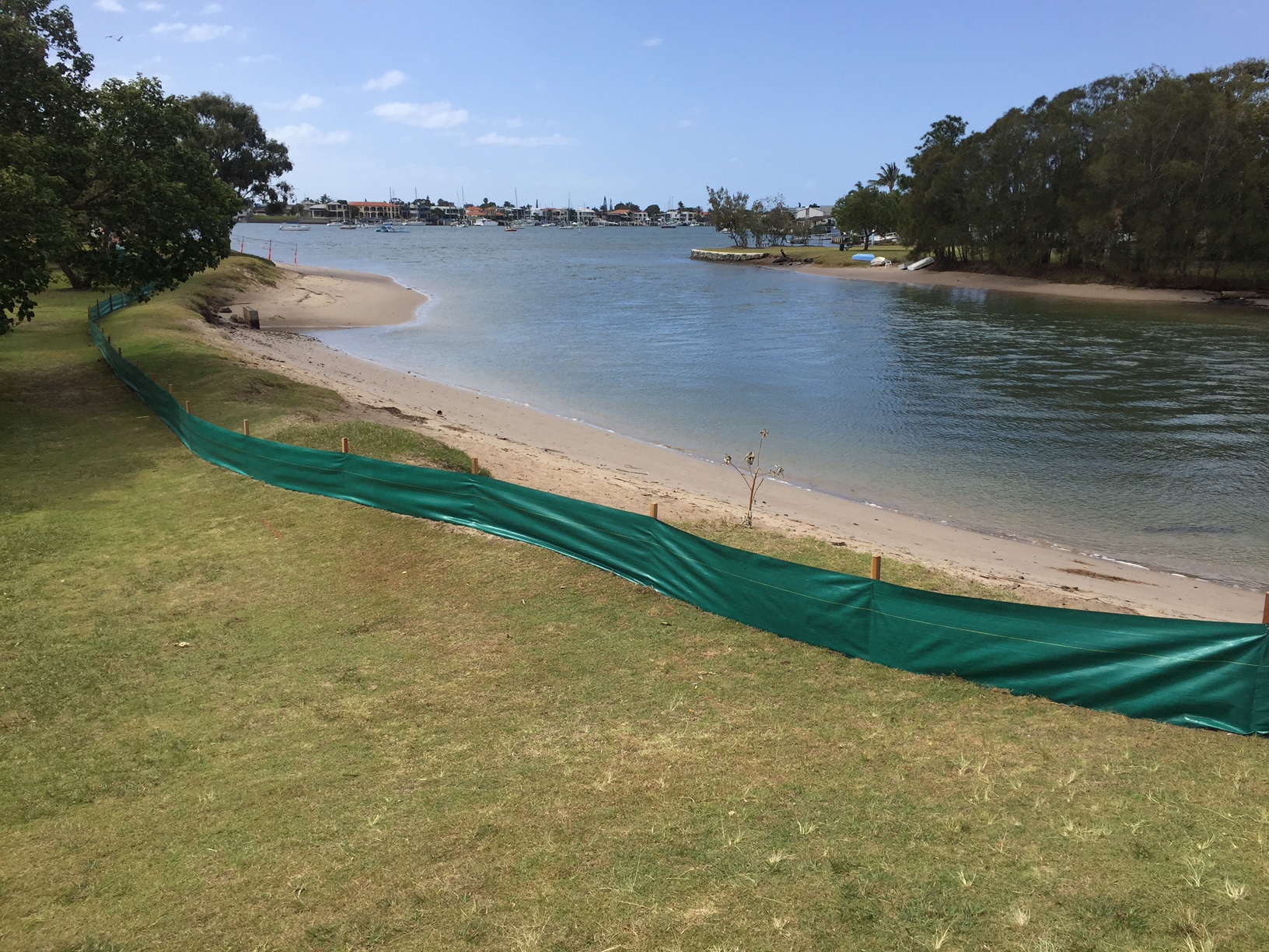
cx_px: 634
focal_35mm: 29
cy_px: 476
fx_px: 1063
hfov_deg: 61.7
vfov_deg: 48.2
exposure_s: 1/2326
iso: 32
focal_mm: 4.15
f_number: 2.2
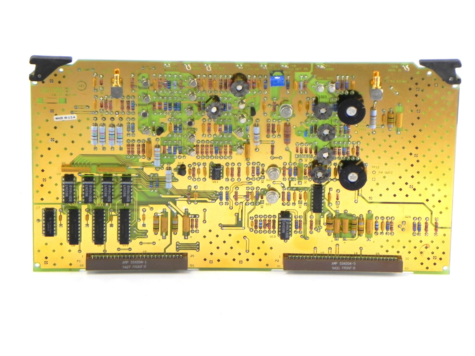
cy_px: 178
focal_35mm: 162
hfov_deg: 12.2
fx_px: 2223
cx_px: 238
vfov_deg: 9.2
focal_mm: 28.8
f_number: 5.6
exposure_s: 1/198
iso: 160
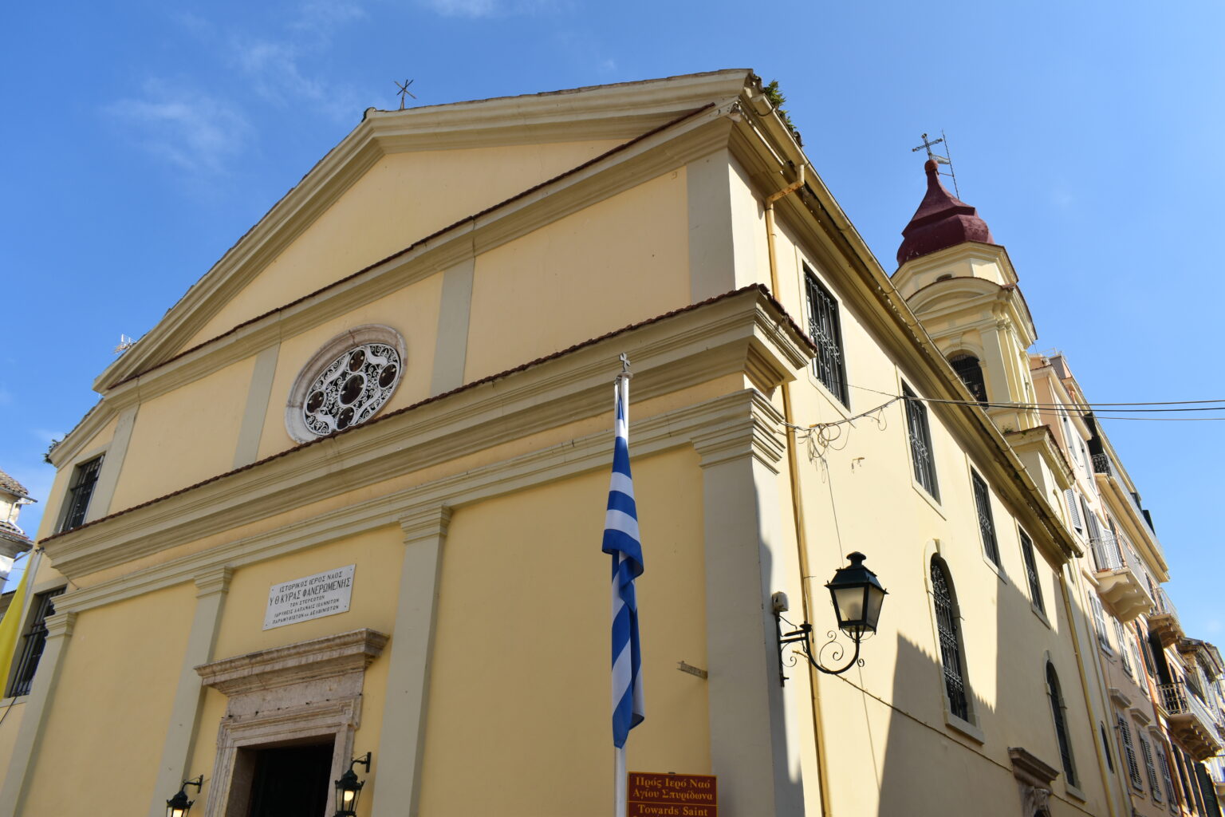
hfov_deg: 67.4
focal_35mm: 27
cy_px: 408
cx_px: 612
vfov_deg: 47.9
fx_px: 919
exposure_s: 1/320
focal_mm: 18
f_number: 9
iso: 100
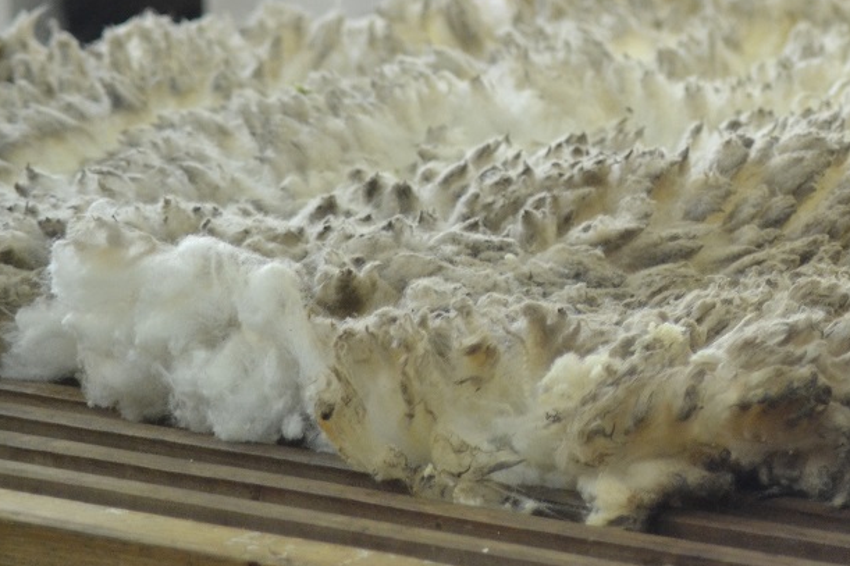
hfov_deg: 8.8
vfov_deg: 5.9
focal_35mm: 232
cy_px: 277
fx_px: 5476
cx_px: 797
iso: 1400
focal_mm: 82
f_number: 4
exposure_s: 1/125
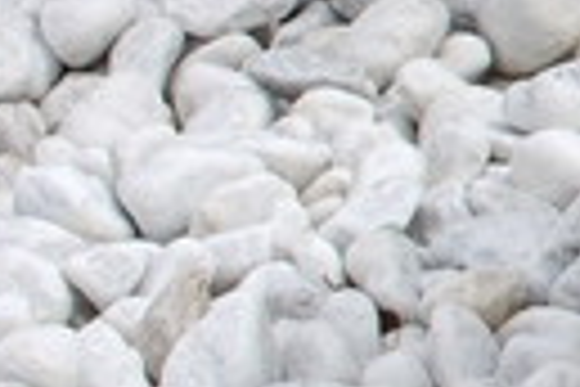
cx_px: 2237
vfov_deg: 3.6
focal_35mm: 381
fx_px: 6138
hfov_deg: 4.9
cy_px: -191
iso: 100
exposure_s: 1/160
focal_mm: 32
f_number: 11
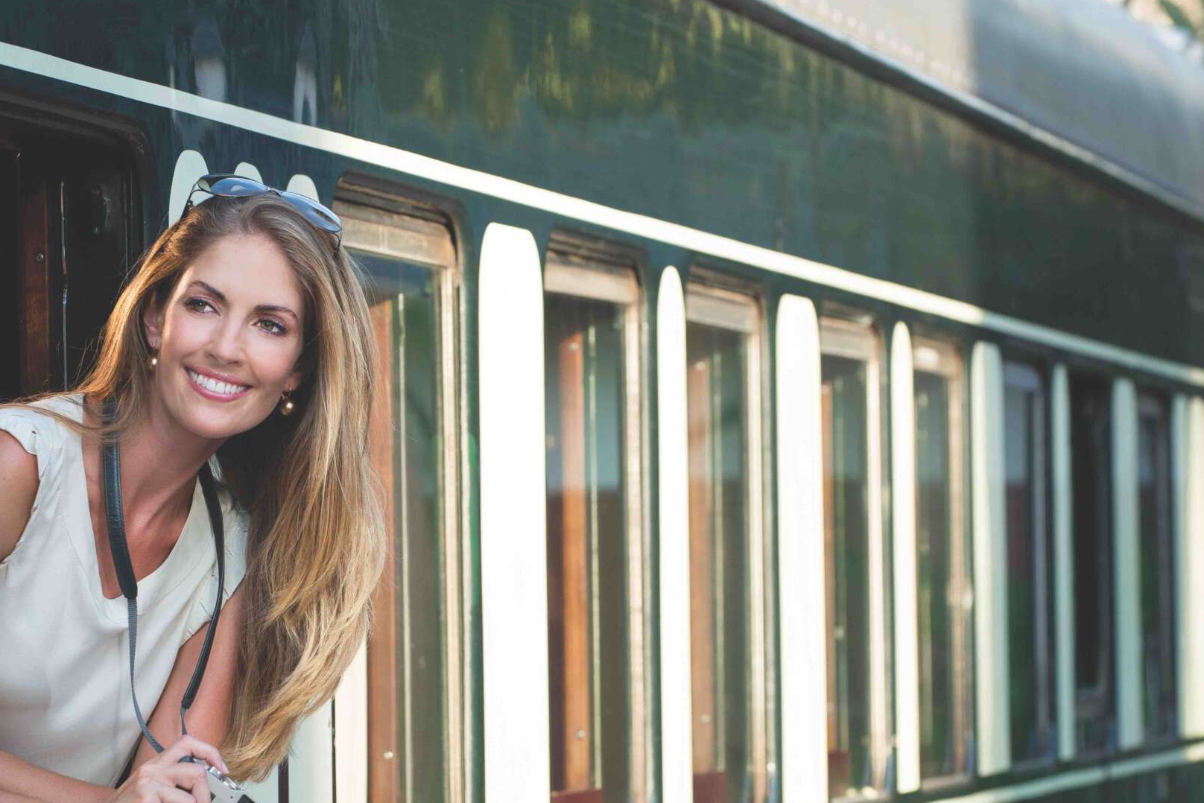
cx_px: 532
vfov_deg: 6.7
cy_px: 448
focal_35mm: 206
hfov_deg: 10.0
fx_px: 6890
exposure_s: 1/180
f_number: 5.6
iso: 400
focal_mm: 130
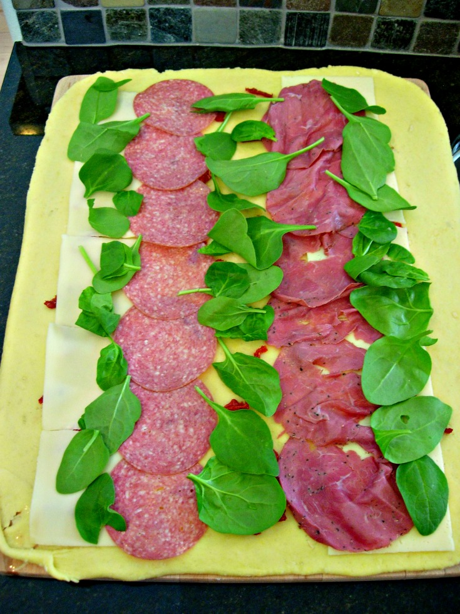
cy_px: 307
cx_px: 230
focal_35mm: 38
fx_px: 673
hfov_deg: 37.7
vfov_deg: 49.0
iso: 183
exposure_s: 1/32
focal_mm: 7.8
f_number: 2.8
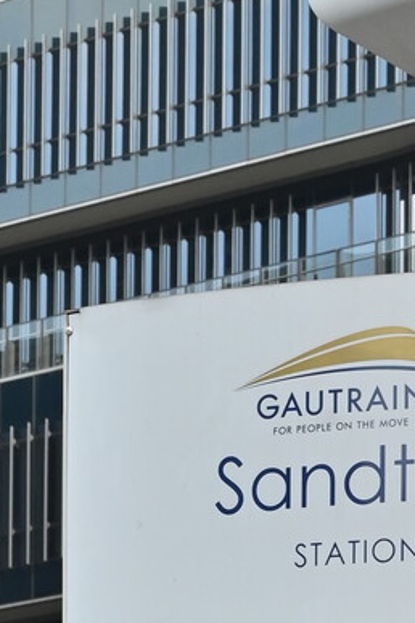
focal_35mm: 361
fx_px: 6253
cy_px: 1368
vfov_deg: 5.6
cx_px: 199
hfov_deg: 3.8
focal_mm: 70
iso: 400
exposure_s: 1/320
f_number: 11
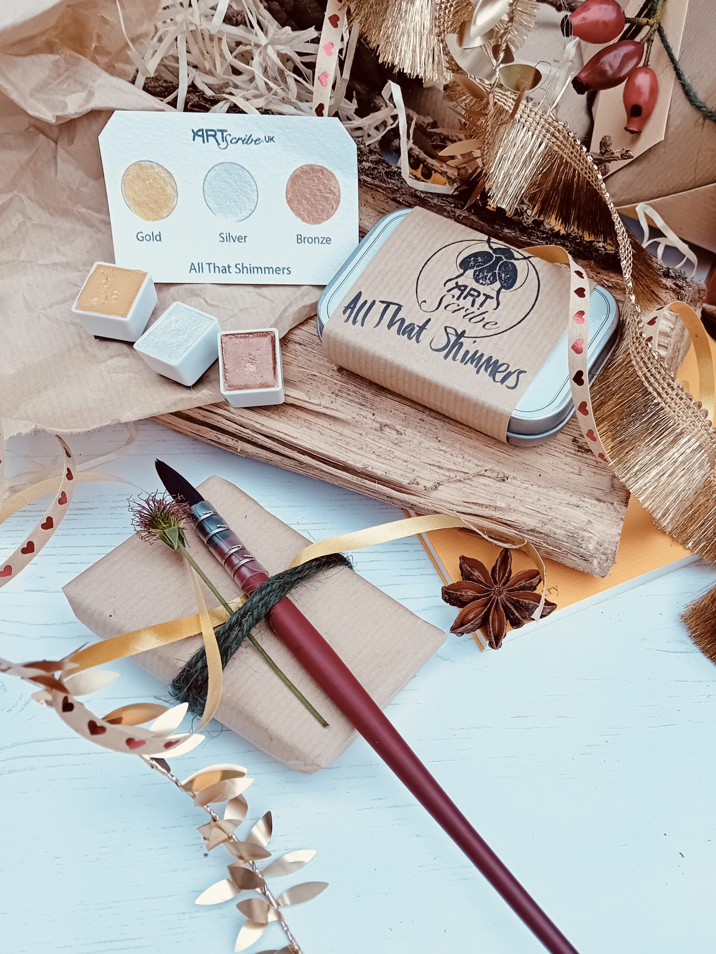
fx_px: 717
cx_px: 358
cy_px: 477
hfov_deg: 53.1
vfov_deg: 67.3
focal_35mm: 26
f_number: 1.8
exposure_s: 1/30.3
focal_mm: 3.98
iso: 200
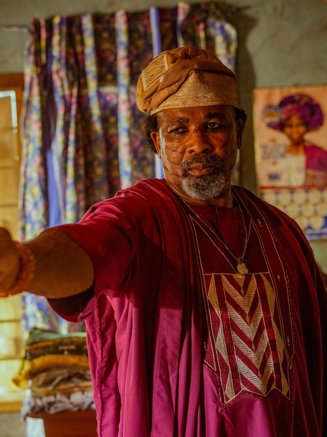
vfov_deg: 26.7
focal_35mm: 73
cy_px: 220
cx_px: 118
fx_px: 920
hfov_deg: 20.1
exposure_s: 1/250
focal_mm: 50
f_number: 2.5
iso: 500
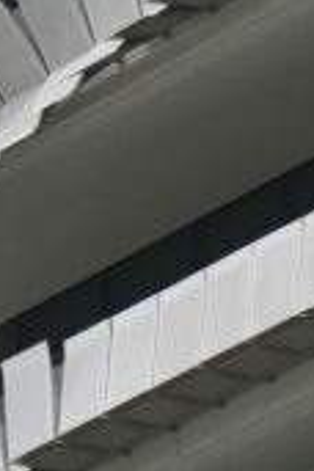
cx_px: -183
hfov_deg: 2.2
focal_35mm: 627
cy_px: -777
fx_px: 8203
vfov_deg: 3.2
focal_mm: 105
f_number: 4
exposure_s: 1/3200
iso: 400
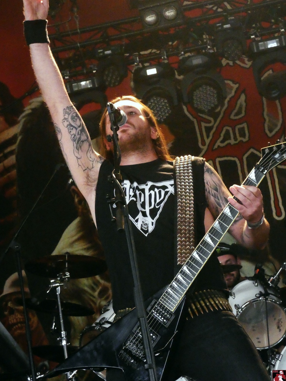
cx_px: 143
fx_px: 1377
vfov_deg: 15.8
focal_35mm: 125
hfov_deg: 11.9
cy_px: 190
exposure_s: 1/100
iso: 3200
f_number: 5.2
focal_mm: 22.4
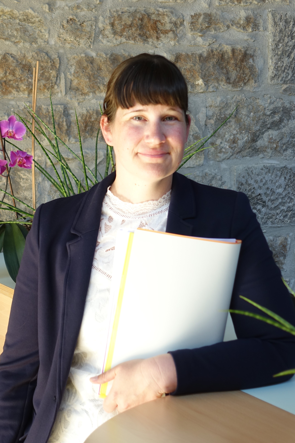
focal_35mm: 63
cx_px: 148
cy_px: 222
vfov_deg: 31.9
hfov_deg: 21.6
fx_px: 774
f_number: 2.8
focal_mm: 23.14
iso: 160
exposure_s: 1/80
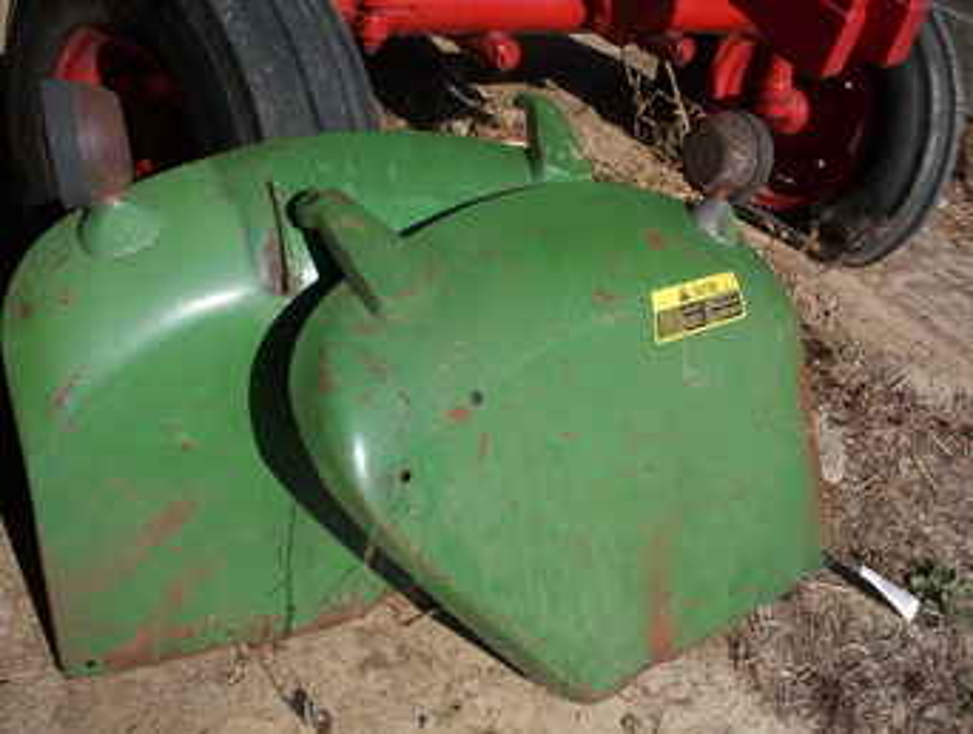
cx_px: 486
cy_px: 367
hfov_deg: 47.8
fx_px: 1099
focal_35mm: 39
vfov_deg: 36.9
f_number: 8
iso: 100
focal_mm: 6
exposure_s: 1/350
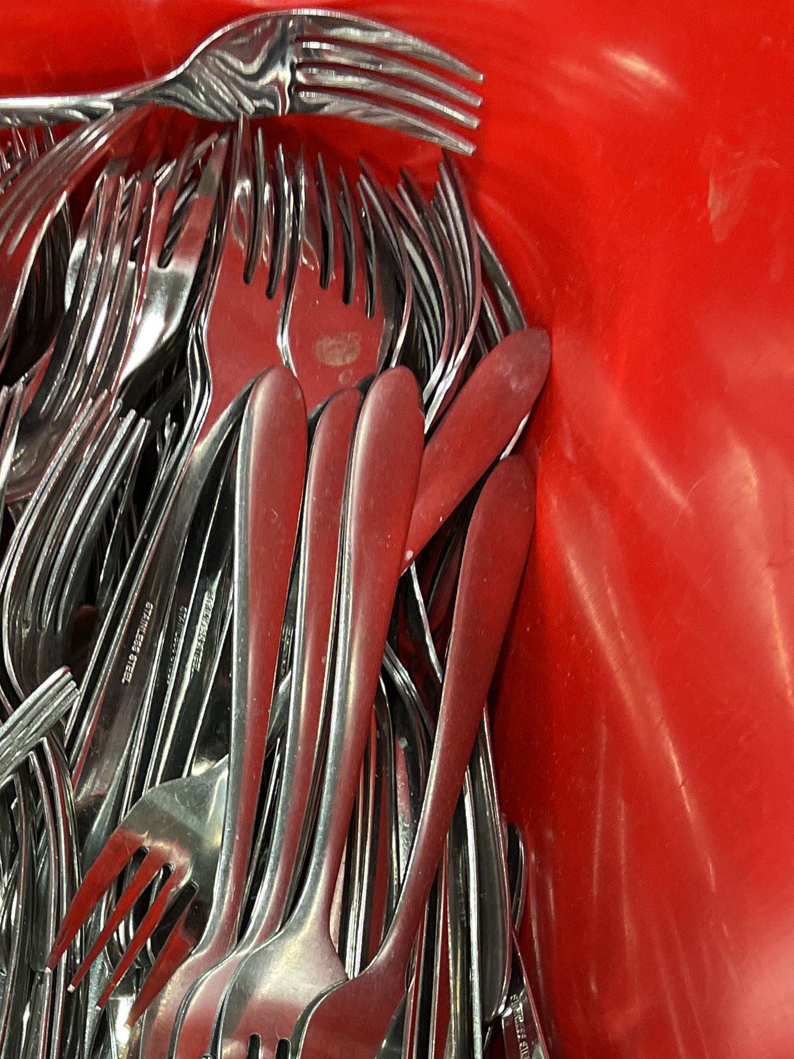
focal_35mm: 57
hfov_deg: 24.3
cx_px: -32
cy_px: 1058
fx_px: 1743
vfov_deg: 31.3
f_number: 1.6
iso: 250
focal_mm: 5.1
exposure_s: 1/50
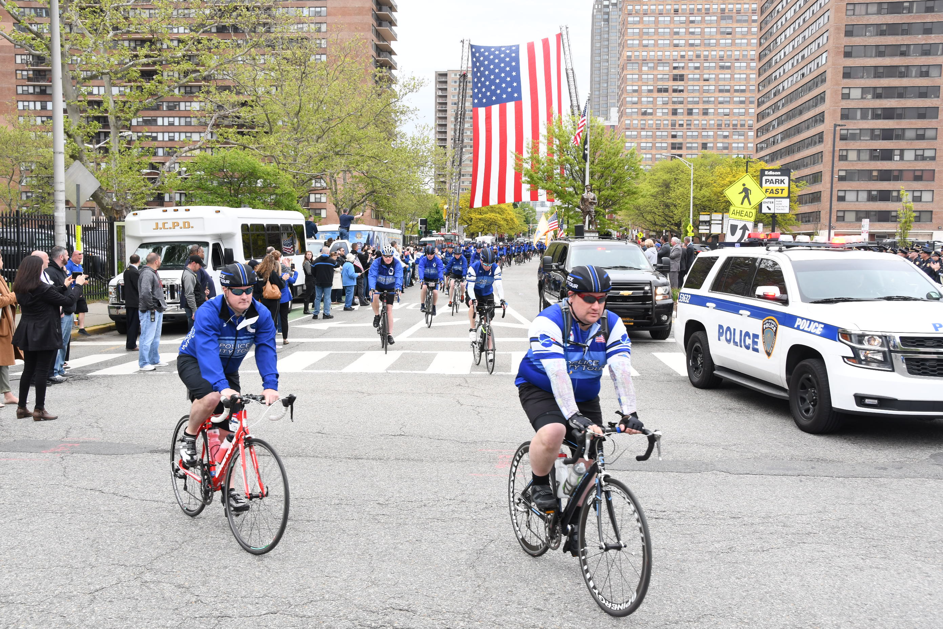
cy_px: 314
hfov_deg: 53.1
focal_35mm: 36
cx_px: 472
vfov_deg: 36.9
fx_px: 943
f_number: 8
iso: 400
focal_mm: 24
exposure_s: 1/250
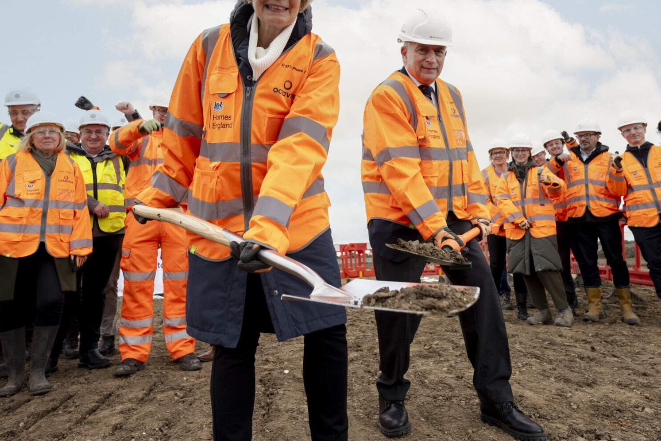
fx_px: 456
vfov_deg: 50.4
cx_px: 348
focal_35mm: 25
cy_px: 137
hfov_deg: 71.8
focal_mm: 14.5
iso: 100
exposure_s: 1/200
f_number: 4
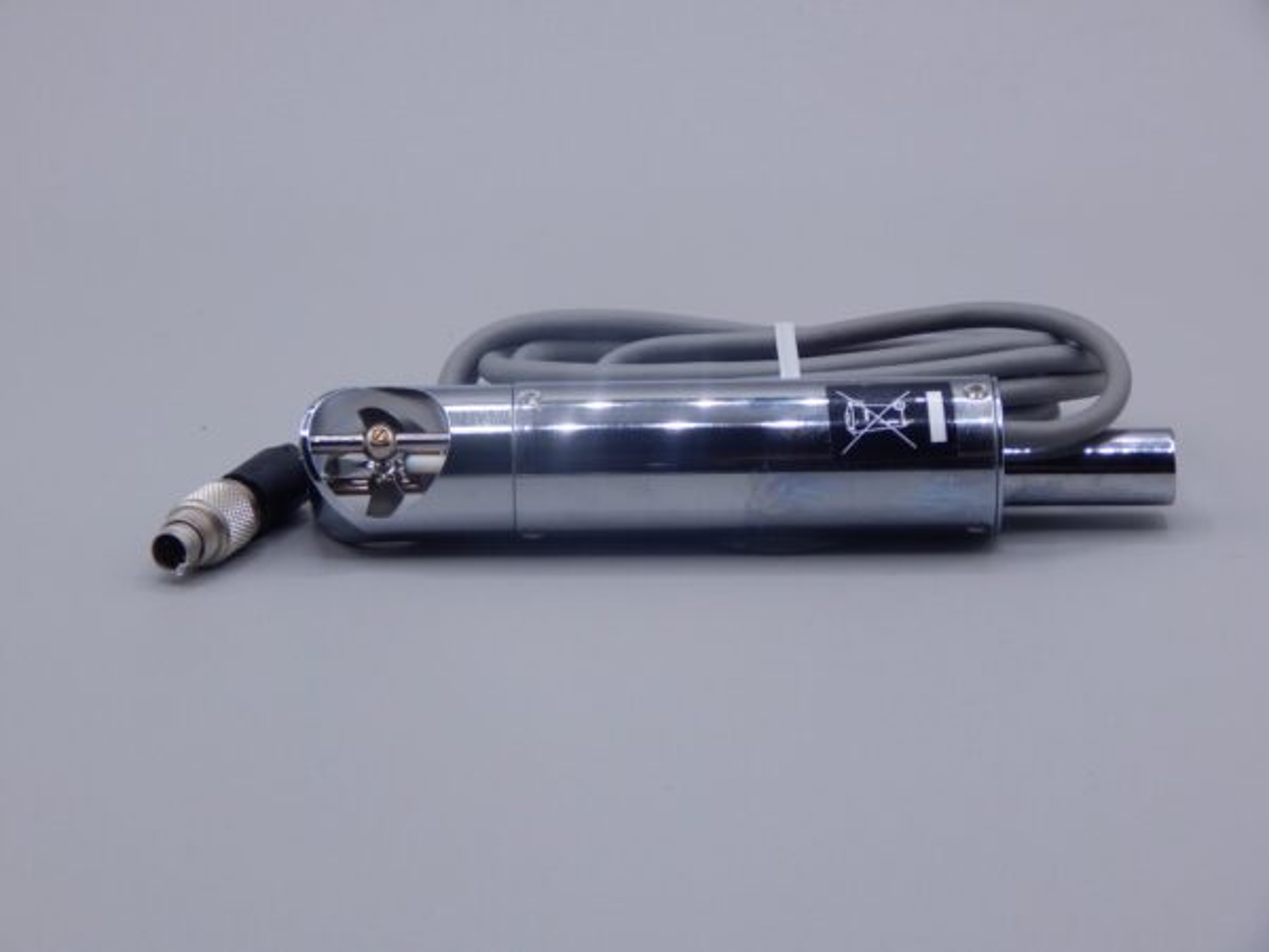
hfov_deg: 15.1
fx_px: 4802
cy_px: 476
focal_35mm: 131
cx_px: 634
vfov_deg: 11.3
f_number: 4.8
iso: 125
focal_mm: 23.4
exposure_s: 1/200
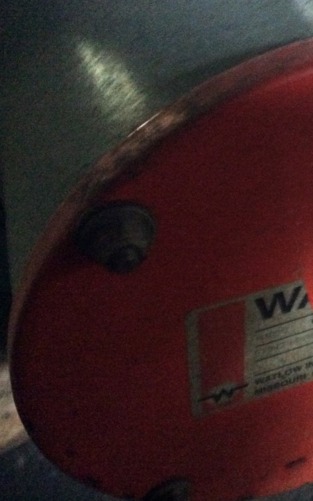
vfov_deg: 43.5
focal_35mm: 46
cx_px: 310
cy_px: 250
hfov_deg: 26.6
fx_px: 628
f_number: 2.4
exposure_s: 1/15
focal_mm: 3.3
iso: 800
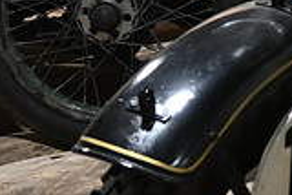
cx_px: 568
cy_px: -153
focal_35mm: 180
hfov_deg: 10.5
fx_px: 1461
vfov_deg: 7.4
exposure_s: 1/125
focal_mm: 16
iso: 1250
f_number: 3.5
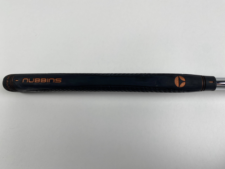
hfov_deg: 67.3
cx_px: 112
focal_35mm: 26
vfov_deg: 53.1
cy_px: 84
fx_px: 169
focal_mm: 4.25
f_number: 1.8
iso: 32
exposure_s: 1/208
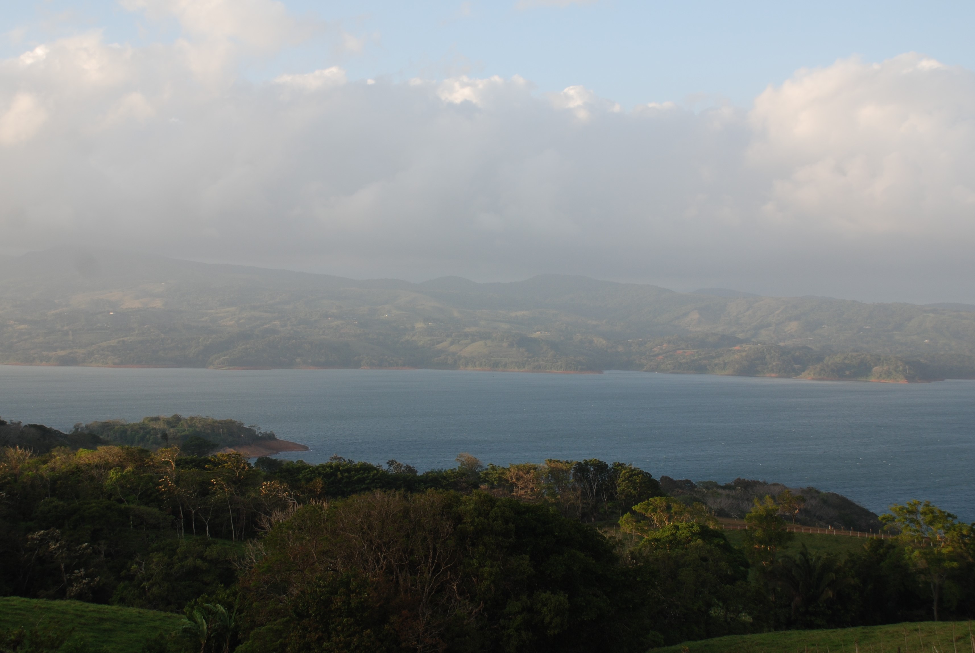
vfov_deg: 28.2
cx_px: 488
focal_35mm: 48
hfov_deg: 41.1
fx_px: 1302
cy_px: 326
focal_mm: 32
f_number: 5.6
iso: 110
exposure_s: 1/125
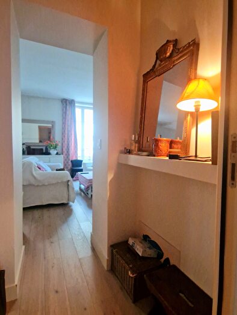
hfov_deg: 89.9
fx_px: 119
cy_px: 158
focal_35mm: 13
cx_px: 118
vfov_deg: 106.2
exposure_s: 1/50
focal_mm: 2.2
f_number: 2.2
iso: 400
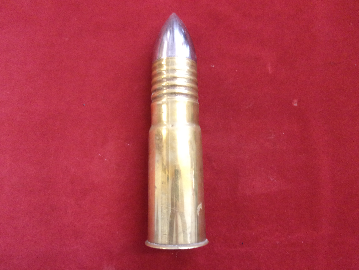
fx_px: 290
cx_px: 180
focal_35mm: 28
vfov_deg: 49.7
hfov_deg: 63.4
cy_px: 135
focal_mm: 5.1
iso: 400
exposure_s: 1/18
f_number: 3.9
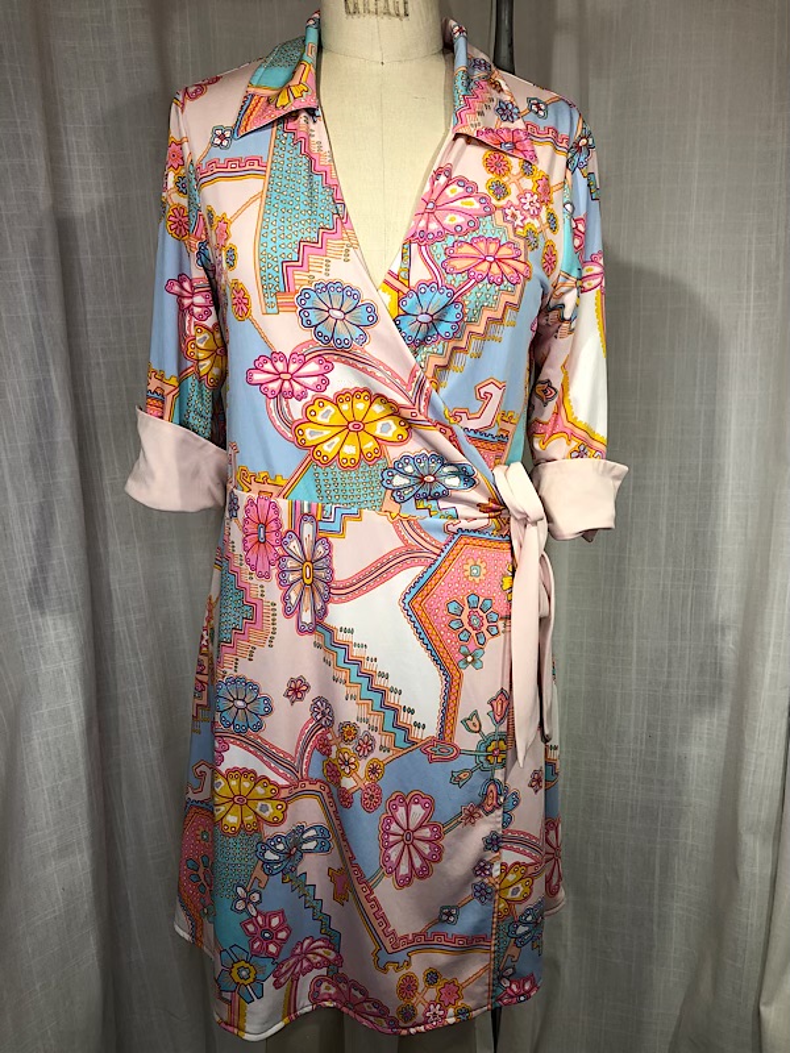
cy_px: 526
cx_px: 395
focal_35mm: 28
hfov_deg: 49.7
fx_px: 852
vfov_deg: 63.4
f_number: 1.8
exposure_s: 1/157
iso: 20
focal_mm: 3.99
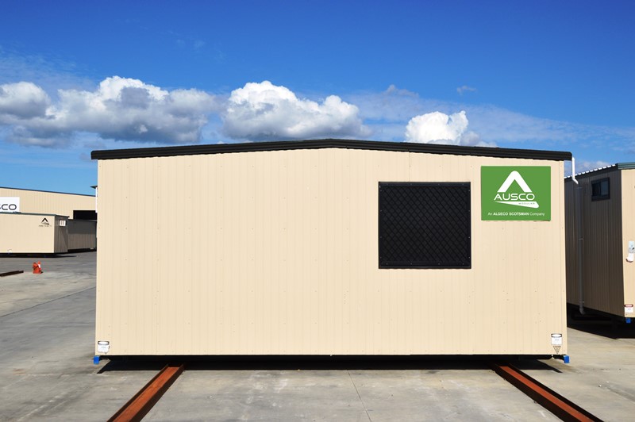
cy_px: 211
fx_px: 661
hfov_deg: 51.3
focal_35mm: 38
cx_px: 318
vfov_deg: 35.4
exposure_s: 1/640
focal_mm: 25
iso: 400
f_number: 13
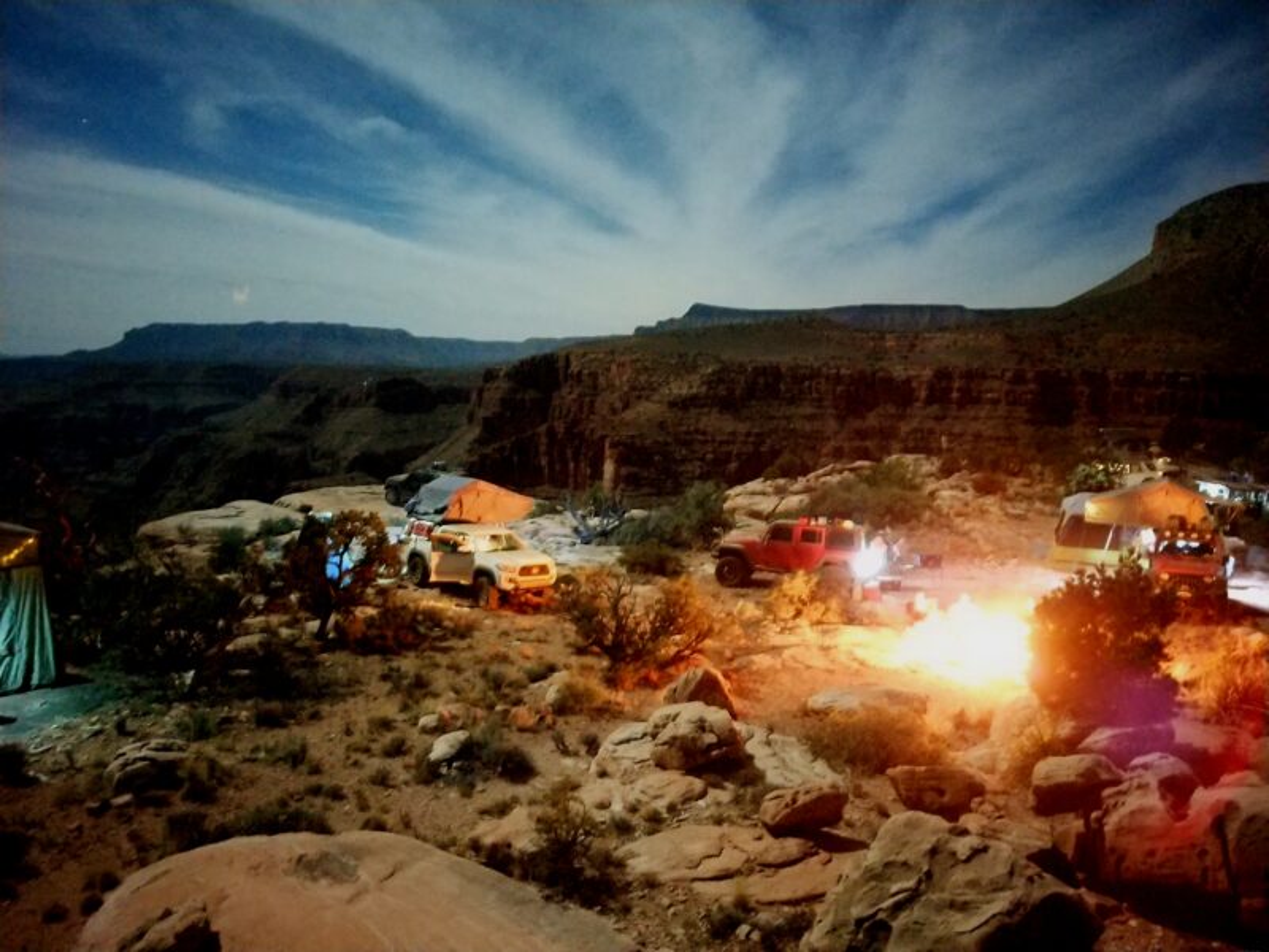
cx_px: 634
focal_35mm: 26
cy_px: 476
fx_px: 953
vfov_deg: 53.1
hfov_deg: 67.3
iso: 800
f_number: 1.7
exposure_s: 10
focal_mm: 4.25
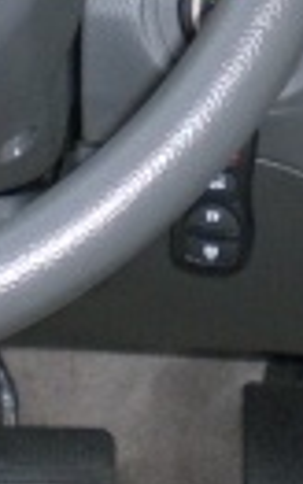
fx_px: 2600
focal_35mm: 197
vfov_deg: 10.6
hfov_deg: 6.7
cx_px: 126
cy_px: 11
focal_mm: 6.3
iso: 200
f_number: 3.1
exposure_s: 1/60
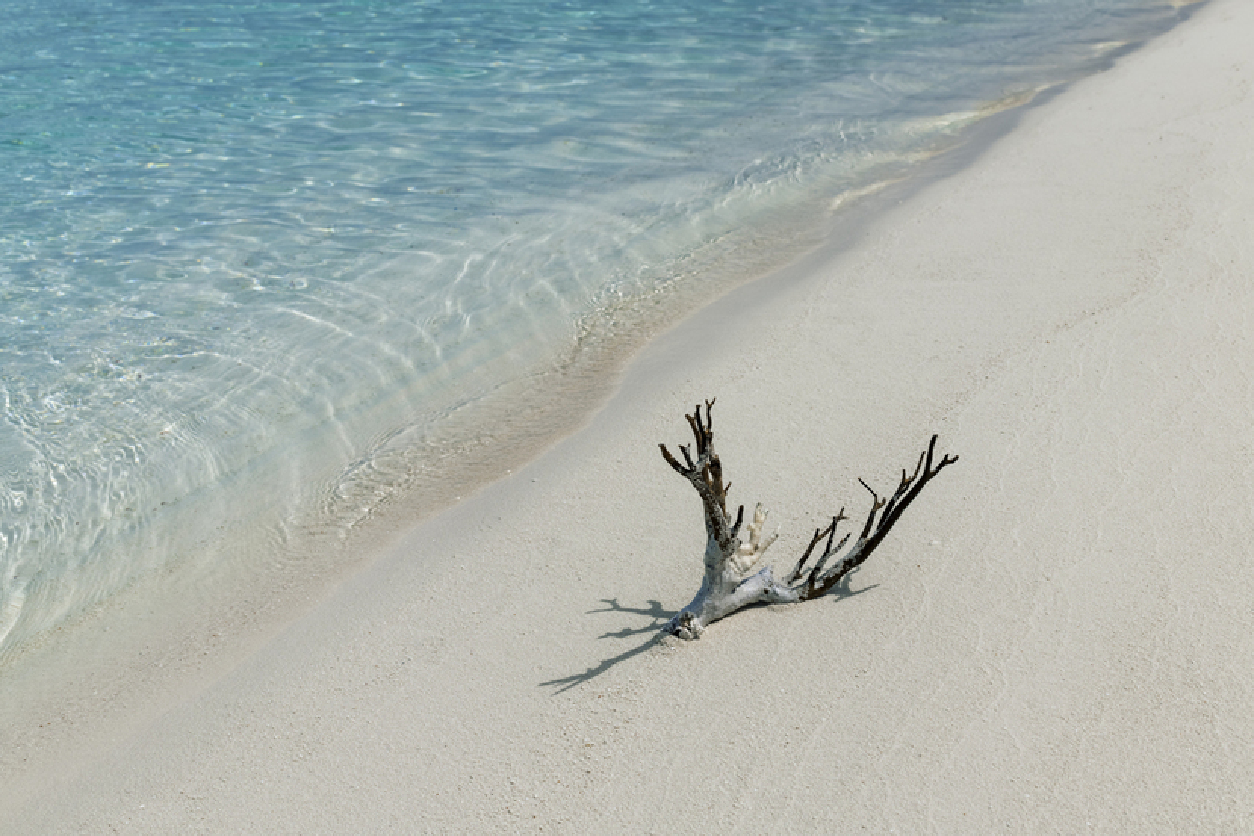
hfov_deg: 50.7
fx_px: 1324
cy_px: 423
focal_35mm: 38
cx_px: 664
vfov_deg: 35.1
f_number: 11
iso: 200
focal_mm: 35
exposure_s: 1/500
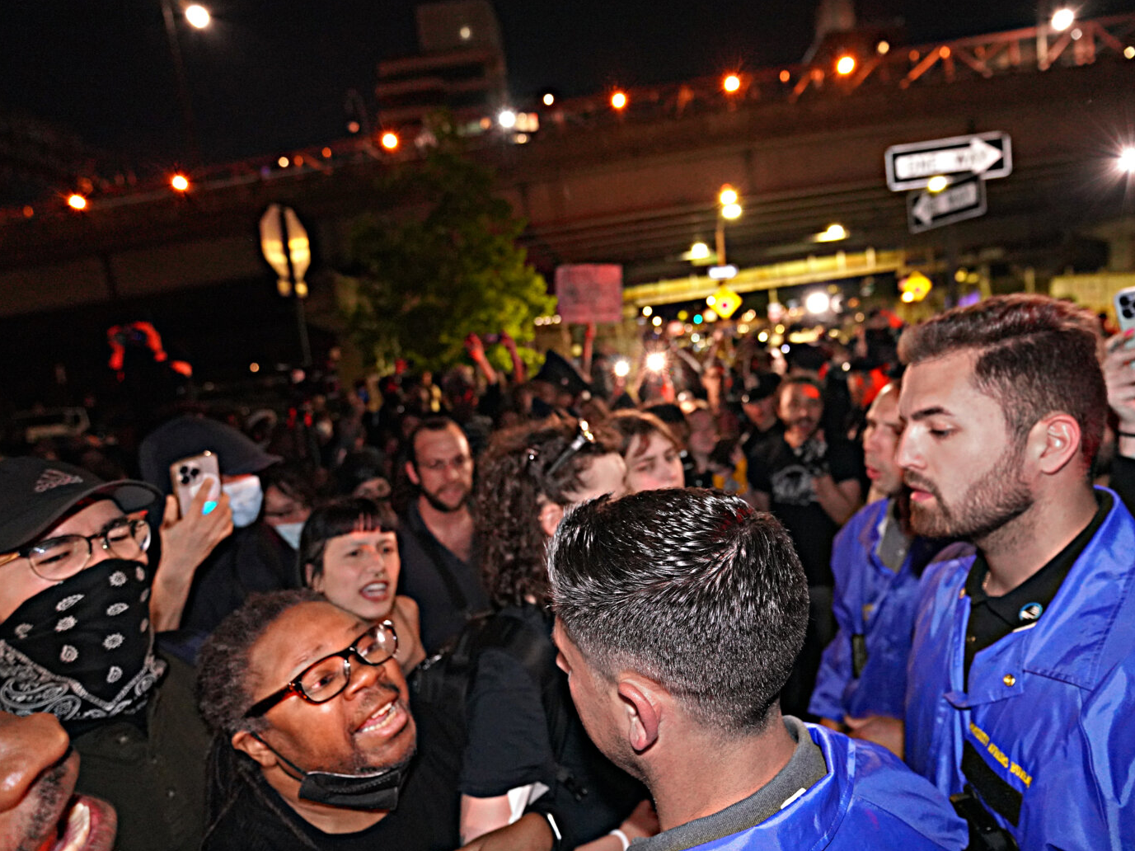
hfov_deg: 84.3
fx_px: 623
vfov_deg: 68.7
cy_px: 423
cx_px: 635
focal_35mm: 19
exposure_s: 1/60
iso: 6400
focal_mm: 17
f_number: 2.8
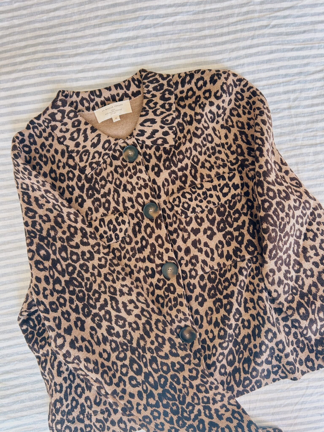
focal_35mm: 26
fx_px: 324
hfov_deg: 53.1
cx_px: 162
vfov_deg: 67.3
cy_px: 216
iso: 64
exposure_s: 1/121
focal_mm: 5.7
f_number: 1.5
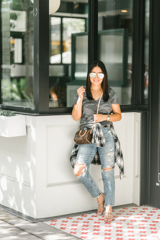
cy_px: 120
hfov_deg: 16.1
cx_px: 80
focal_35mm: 85
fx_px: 566
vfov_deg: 23.9
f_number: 2.2
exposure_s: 1/1600
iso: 500
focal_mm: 85
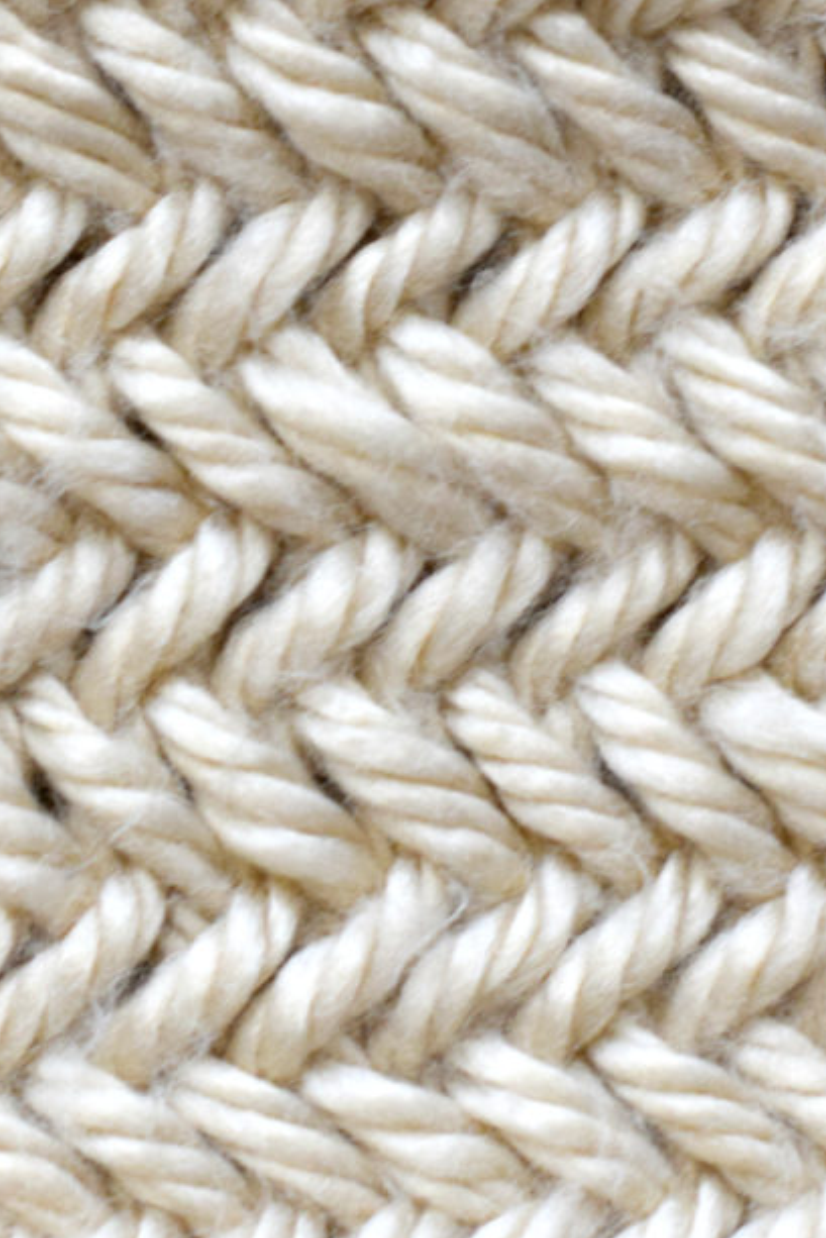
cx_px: 452
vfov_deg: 6.4
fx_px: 10981
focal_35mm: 319
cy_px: 305
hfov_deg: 4.3
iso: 800
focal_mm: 85
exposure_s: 1/250
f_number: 4
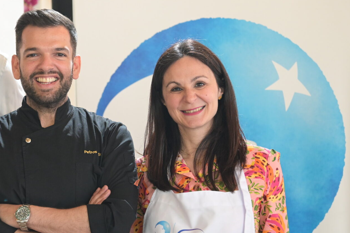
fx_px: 1391
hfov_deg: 14.2
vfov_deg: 9.6
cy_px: 143
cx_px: 25
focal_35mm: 143
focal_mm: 70
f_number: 3.2
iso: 1600
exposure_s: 1/200
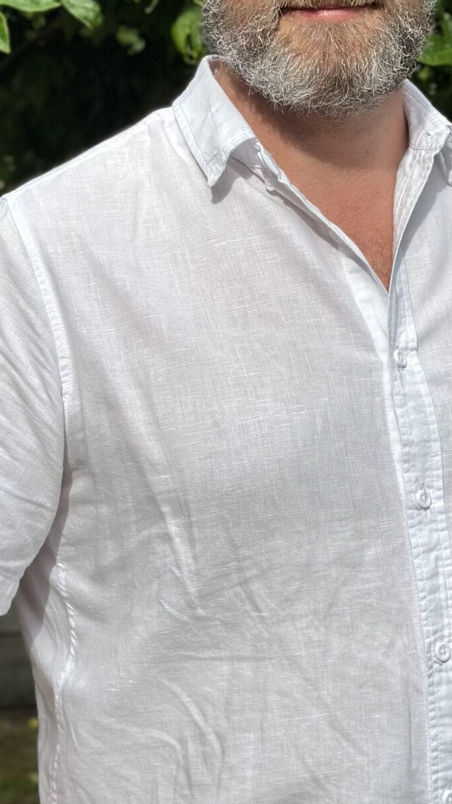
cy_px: 212
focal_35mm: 89
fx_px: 1896
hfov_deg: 13.6
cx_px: 275
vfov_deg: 23.7
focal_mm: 6.86
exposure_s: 1/2976
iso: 100
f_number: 1.78
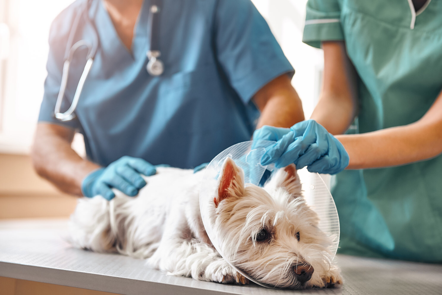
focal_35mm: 66
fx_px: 811
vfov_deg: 20.6
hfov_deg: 30.5
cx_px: 221
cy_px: 148
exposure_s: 1/160
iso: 500
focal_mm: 66
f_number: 4
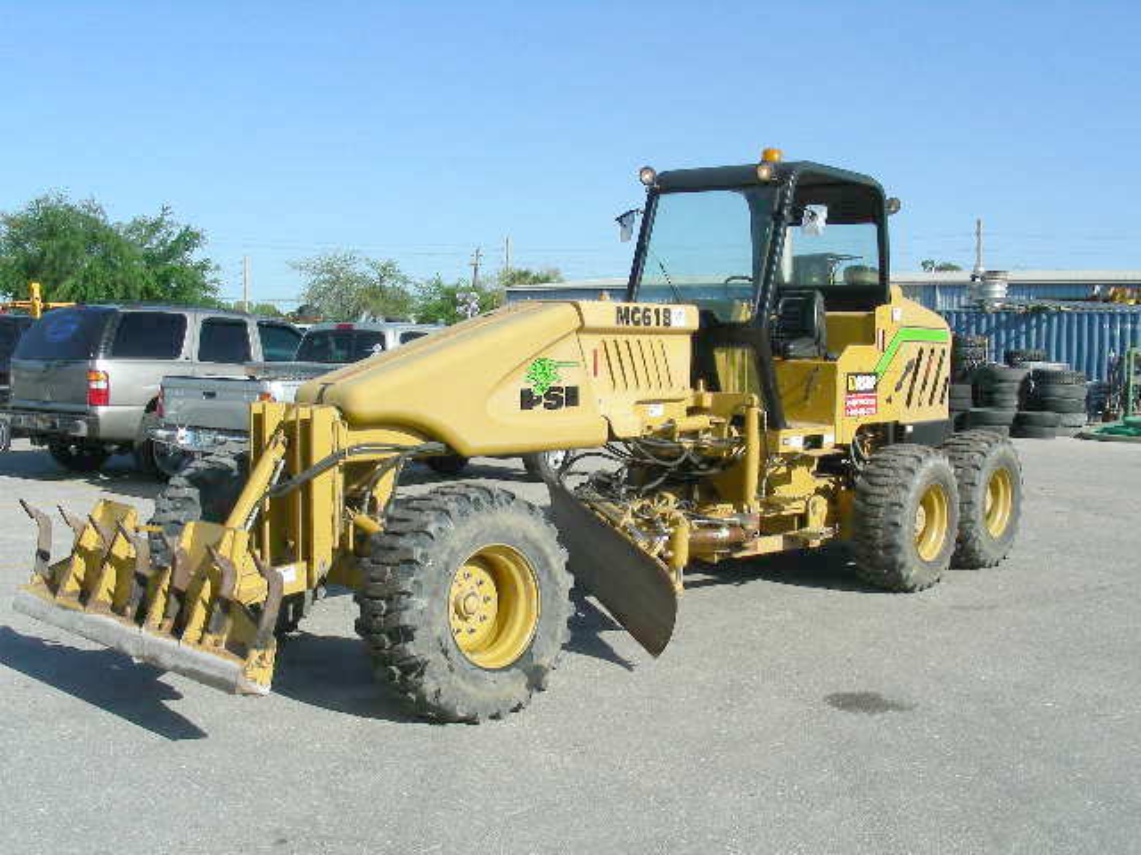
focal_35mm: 38
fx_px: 1253
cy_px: 428
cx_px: 570
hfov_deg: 49.0
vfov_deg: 37.7
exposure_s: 1/418
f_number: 5.6
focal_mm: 6.3
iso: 50
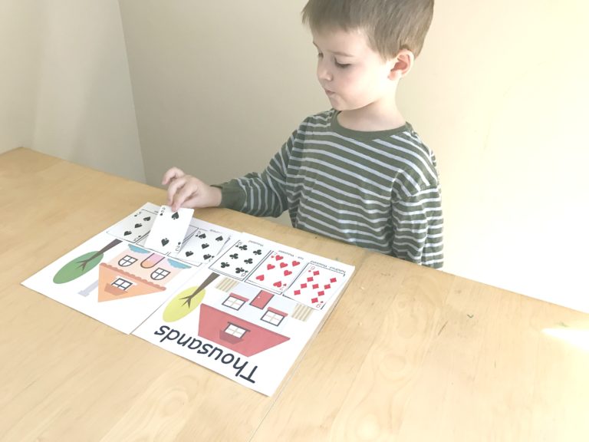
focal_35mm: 28
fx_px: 476
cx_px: 294
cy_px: 221
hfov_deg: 63.4
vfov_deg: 49.7
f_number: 1.8
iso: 40
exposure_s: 1/17
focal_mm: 3.99
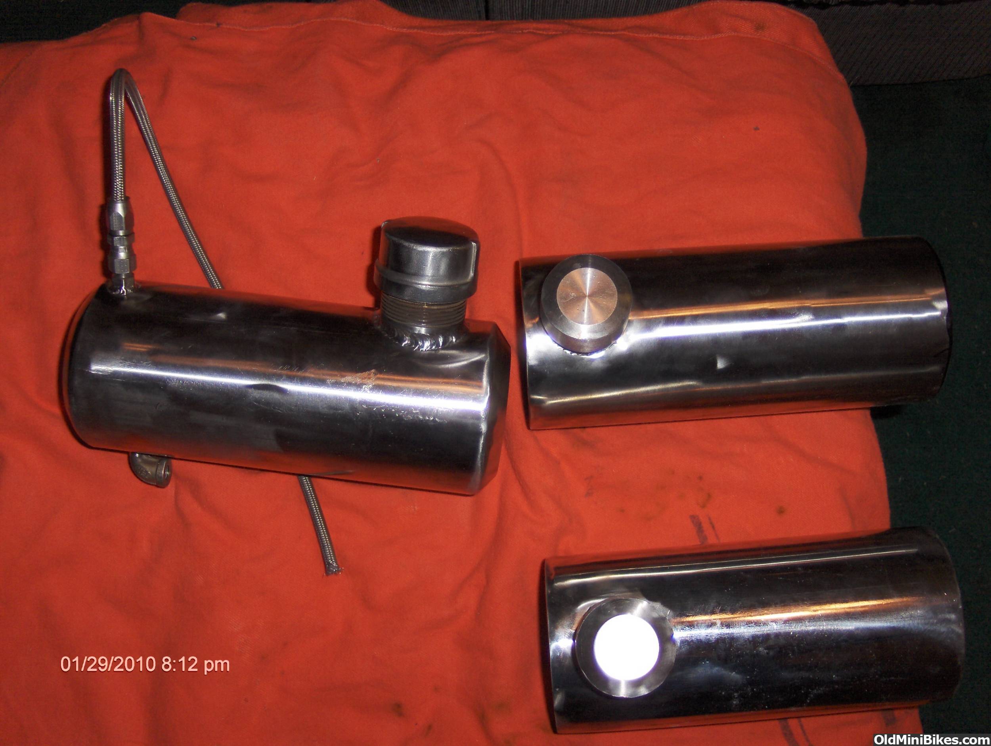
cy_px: 373
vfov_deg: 40.8
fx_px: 1003
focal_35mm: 35
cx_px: 496
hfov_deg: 52.6
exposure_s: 1/60
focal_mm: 7.5
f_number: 2.8
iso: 100
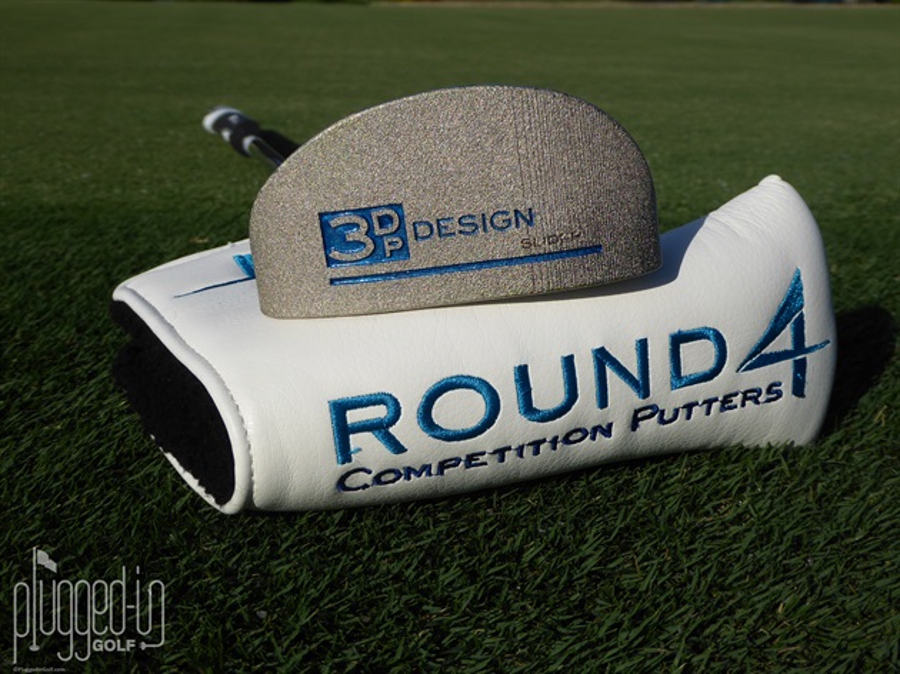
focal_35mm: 46
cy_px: 337
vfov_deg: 31.5
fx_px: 1196
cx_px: 450
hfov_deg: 41.3
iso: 80
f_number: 3.9
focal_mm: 7.8
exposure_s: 1/1300
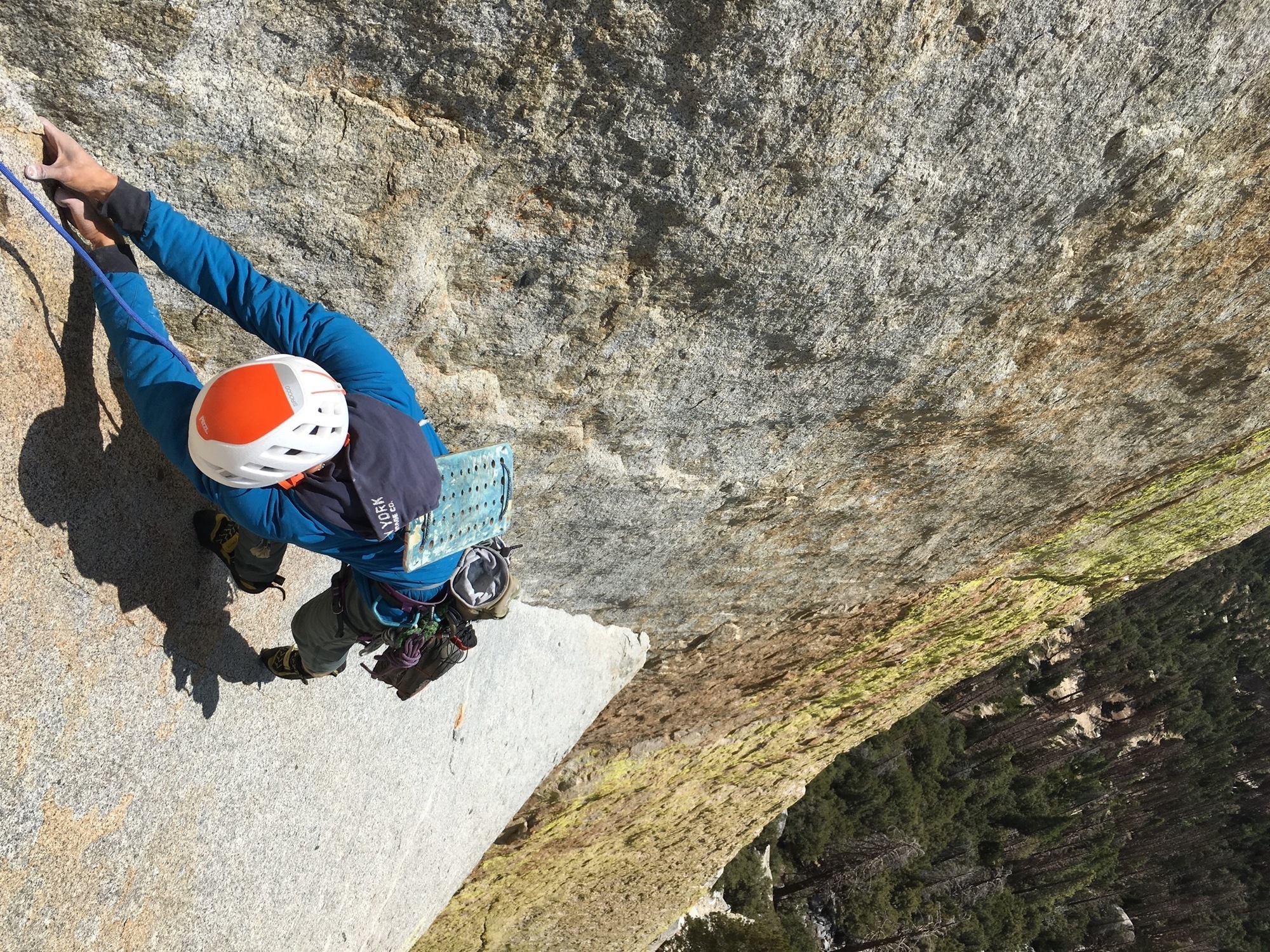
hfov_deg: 61.7
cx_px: 635
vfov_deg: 48.2
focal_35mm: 29
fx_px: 1064
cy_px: 476
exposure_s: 1/2404
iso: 25
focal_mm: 4.15
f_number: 2.2
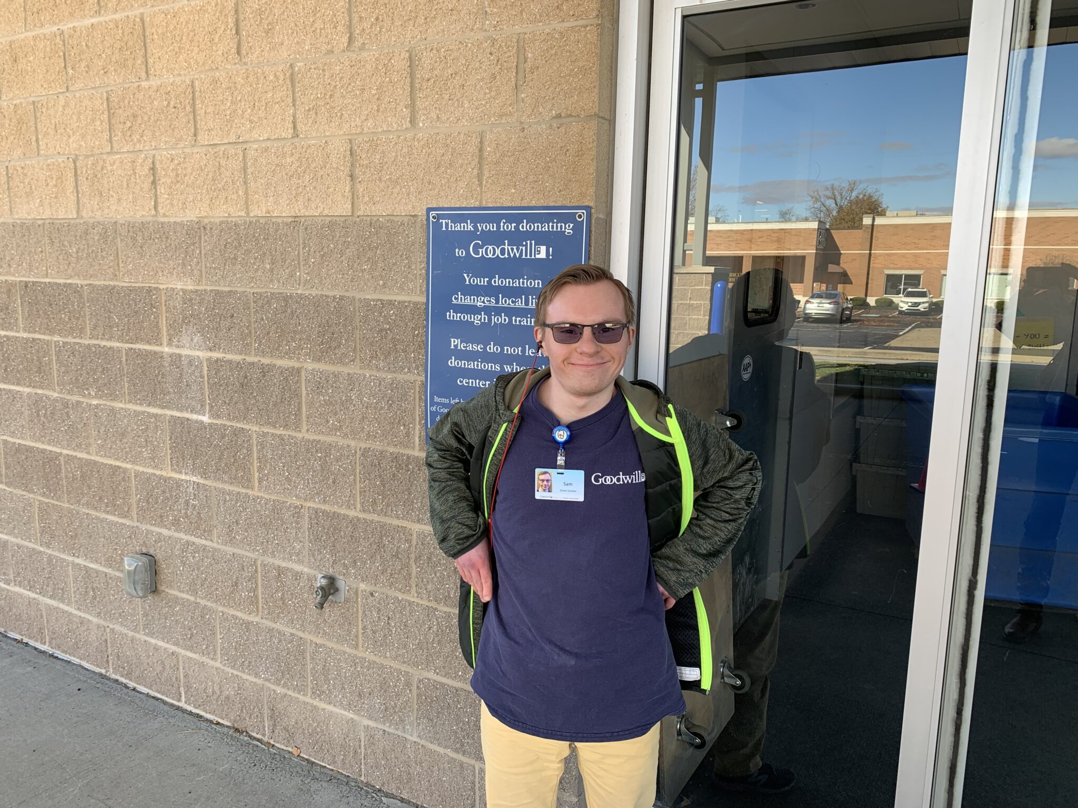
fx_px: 810
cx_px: 539
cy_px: 404
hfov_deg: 67.3
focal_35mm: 26
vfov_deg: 53.1
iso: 25
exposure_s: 1/161
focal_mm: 4.25
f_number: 1.8
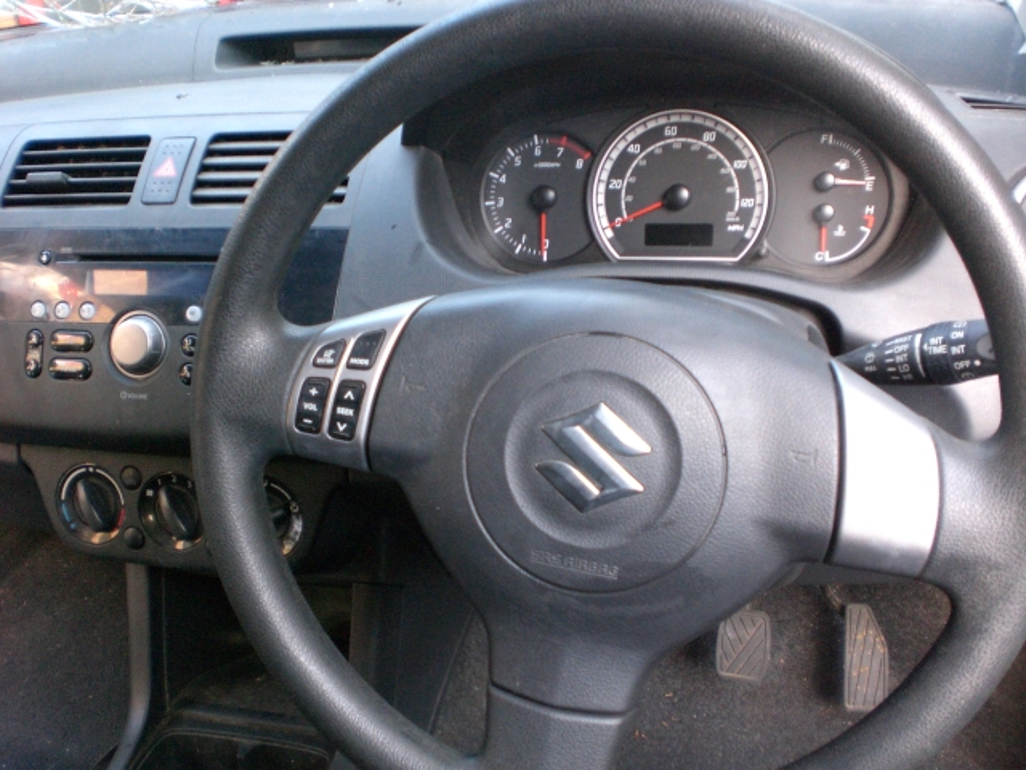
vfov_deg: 37.7
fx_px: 1126
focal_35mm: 38
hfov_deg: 49.0
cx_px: 513
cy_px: 385
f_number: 3.1
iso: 400
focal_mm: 6.3
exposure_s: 1/80
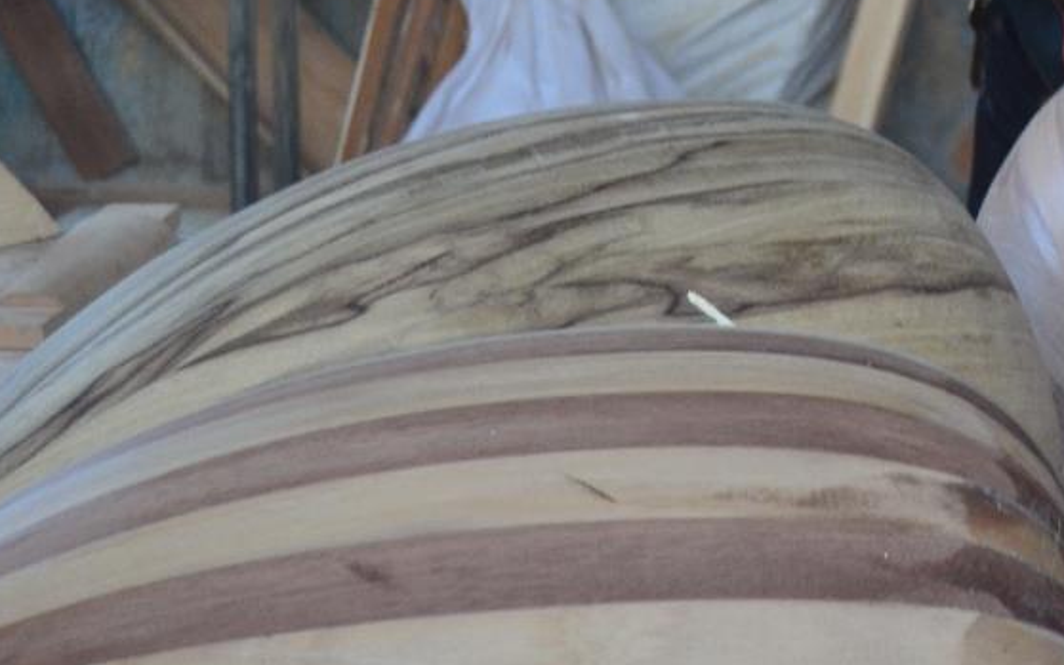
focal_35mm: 180
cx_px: 1602
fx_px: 5221
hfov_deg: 11.2
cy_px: -244
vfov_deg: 7.2
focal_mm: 38
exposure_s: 1/60
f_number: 5.6
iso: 800
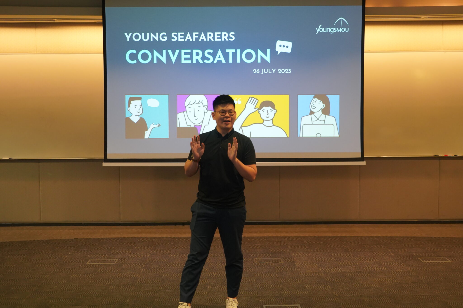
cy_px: 154
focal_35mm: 53
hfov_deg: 37.5
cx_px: 232
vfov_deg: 25.5
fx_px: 682
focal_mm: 53
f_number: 4.5
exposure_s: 1/160
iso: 4000
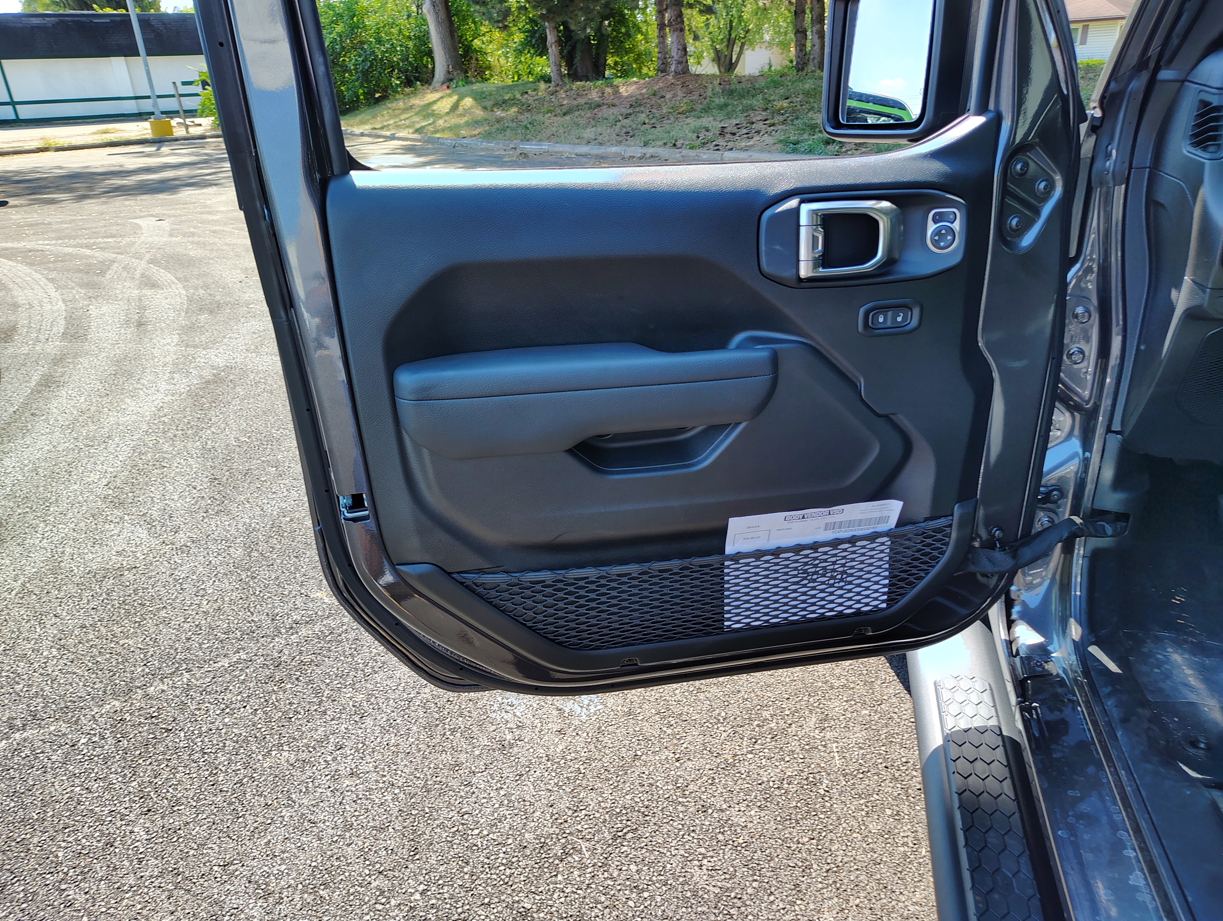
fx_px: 849
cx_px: 612
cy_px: 460
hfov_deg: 71.5
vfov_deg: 56.9
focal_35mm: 24
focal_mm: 5.56
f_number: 1.8
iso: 109
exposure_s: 1/120
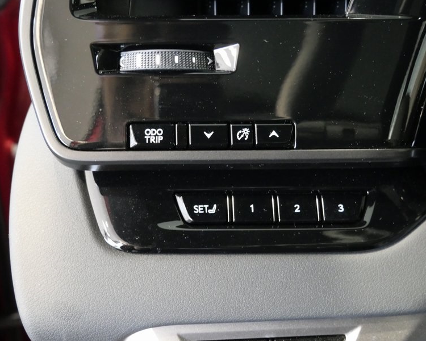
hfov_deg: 45.8
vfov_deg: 37.1
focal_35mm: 40
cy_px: 216
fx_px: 504
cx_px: 217
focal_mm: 15
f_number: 4
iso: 3200
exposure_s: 1/10
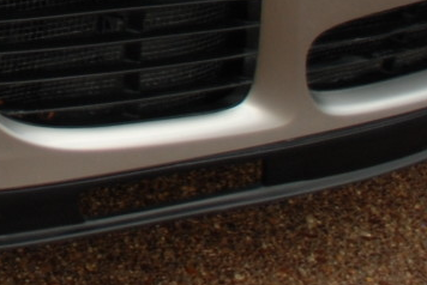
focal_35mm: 190
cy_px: -469
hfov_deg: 10.0
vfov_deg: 6.7
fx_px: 2255
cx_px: -435
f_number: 4.5
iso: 200
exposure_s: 1/80
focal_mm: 22
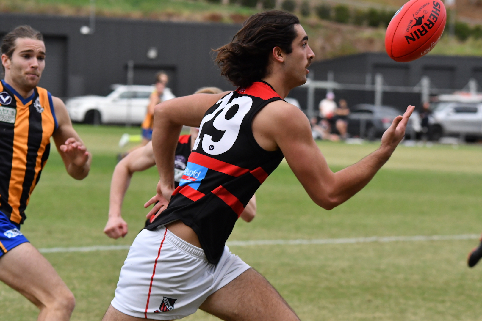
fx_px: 3414
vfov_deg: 5.4
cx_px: 241
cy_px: 160
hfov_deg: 8.1
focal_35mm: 255
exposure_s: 1/2000
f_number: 8
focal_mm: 170
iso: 3200
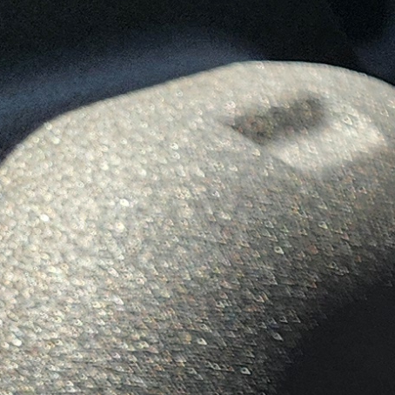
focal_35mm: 179
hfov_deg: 8.0
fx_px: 2311
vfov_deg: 8.7
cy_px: 1013
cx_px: 1301
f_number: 1.8
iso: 20
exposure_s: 1/794
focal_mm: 5.4
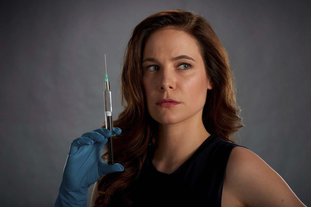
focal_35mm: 85
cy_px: 104
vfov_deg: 16.1
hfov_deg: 23.9
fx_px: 735
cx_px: 156
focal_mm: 85
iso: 125
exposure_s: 1/250
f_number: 8
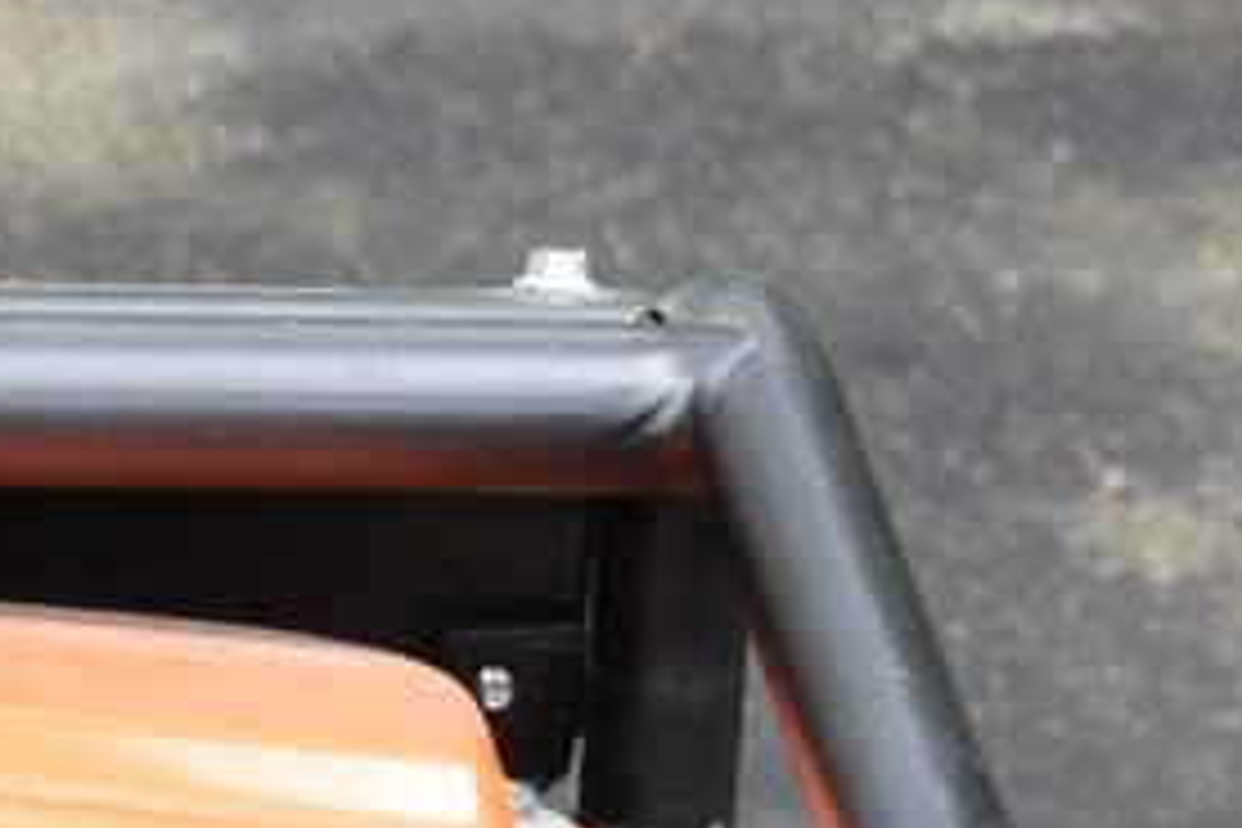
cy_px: 2909
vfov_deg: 3.2
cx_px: -1431
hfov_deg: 4.9
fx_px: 14247
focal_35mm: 413
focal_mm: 38
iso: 400
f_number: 8
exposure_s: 1/125
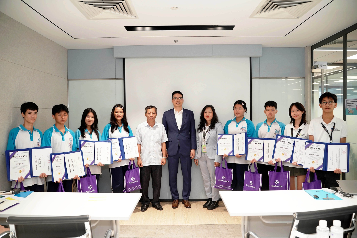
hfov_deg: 65.5
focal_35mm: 28
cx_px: 178
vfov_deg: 46.4
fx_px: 278
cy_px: 119
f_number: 3.5
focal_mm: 28
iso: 800
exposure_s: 1/160
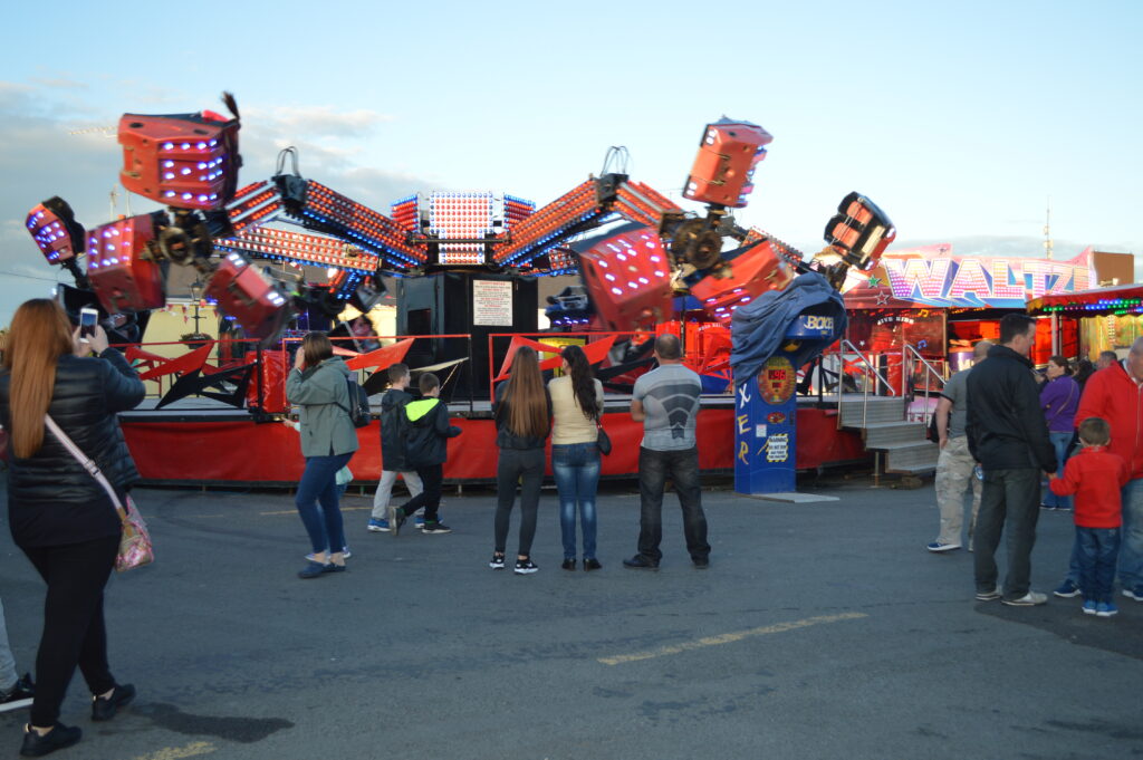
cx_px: 572
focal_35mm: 36
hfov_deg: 53.2
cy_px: 380
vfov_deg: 36.8
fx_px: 1142
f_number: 4
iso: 110
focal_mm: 24
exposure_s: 1/125
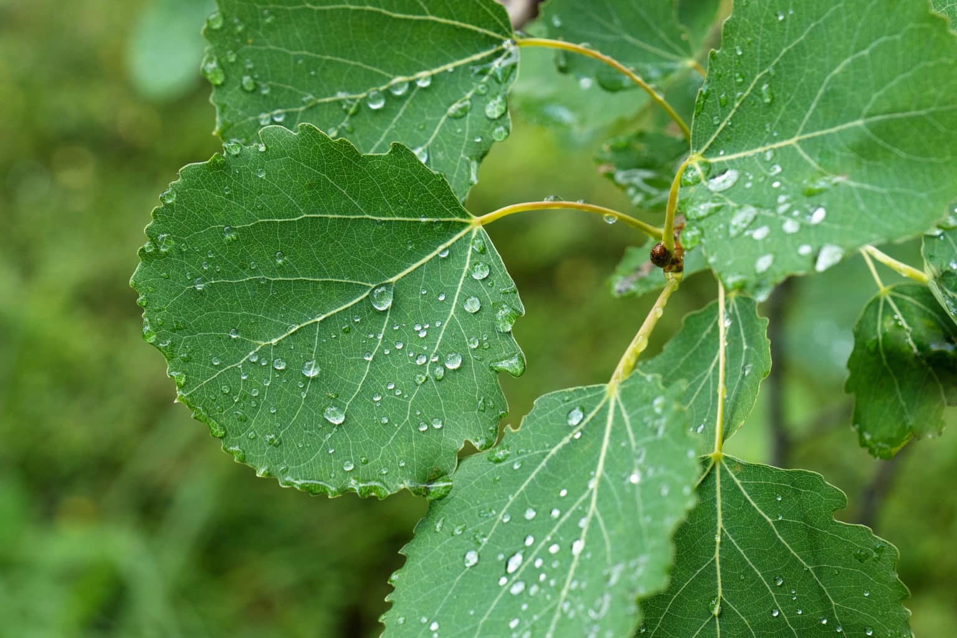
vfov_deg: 13.0
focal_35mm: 105
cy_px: 319
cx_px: 478
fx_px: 2791
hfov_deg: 19.5
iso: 400
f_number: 8
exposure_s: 1/200
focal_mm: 70
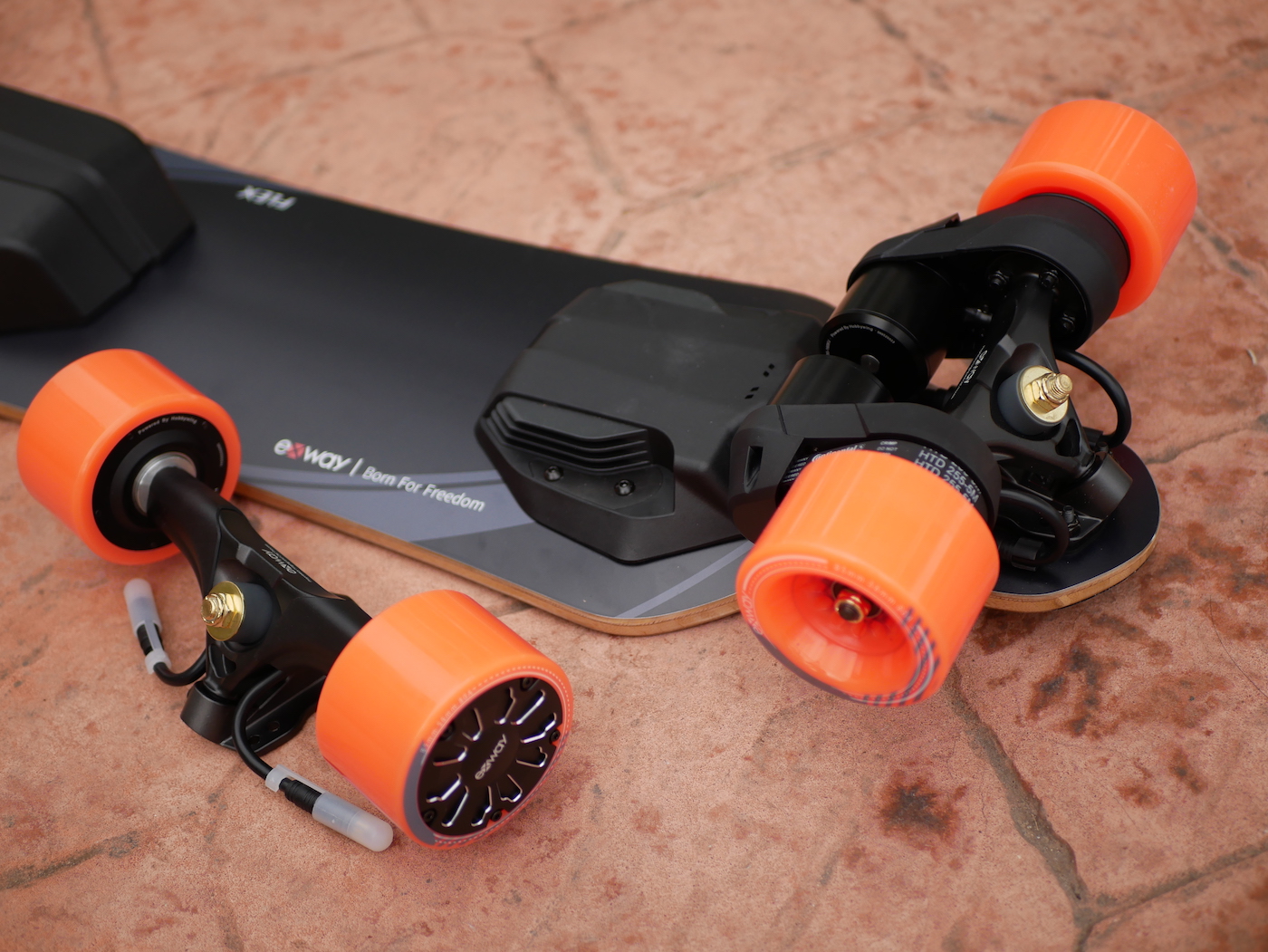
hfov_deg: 38.2
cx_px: 634
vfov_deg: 29.1
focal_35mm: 50
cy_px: 476
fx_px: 1832
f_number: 1.7
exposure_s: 1/1300
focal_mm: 25
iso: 200
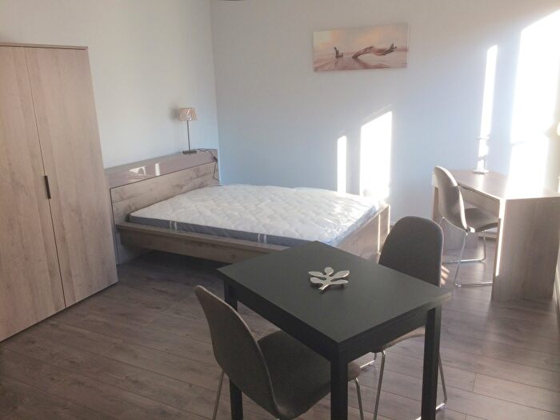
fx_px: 469
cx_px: 280
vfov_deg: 48.2
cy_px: 210
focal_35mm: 29
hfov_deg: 61.7
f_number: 2.2
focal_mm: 4.15
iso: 32
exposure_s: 1/111
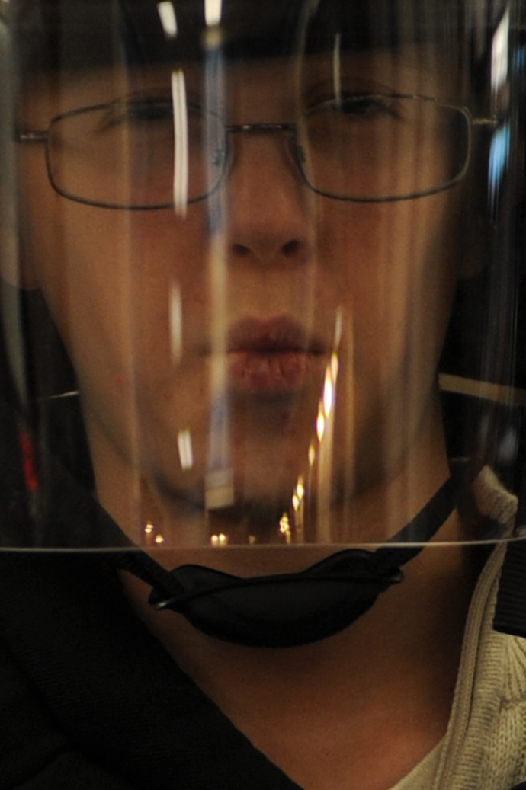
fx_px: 4323
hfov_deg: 7.0
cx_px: 322
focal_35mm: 197
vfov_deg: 10.4
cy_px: 585
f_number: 2.8
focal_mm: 48
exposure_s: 1/125
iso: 500
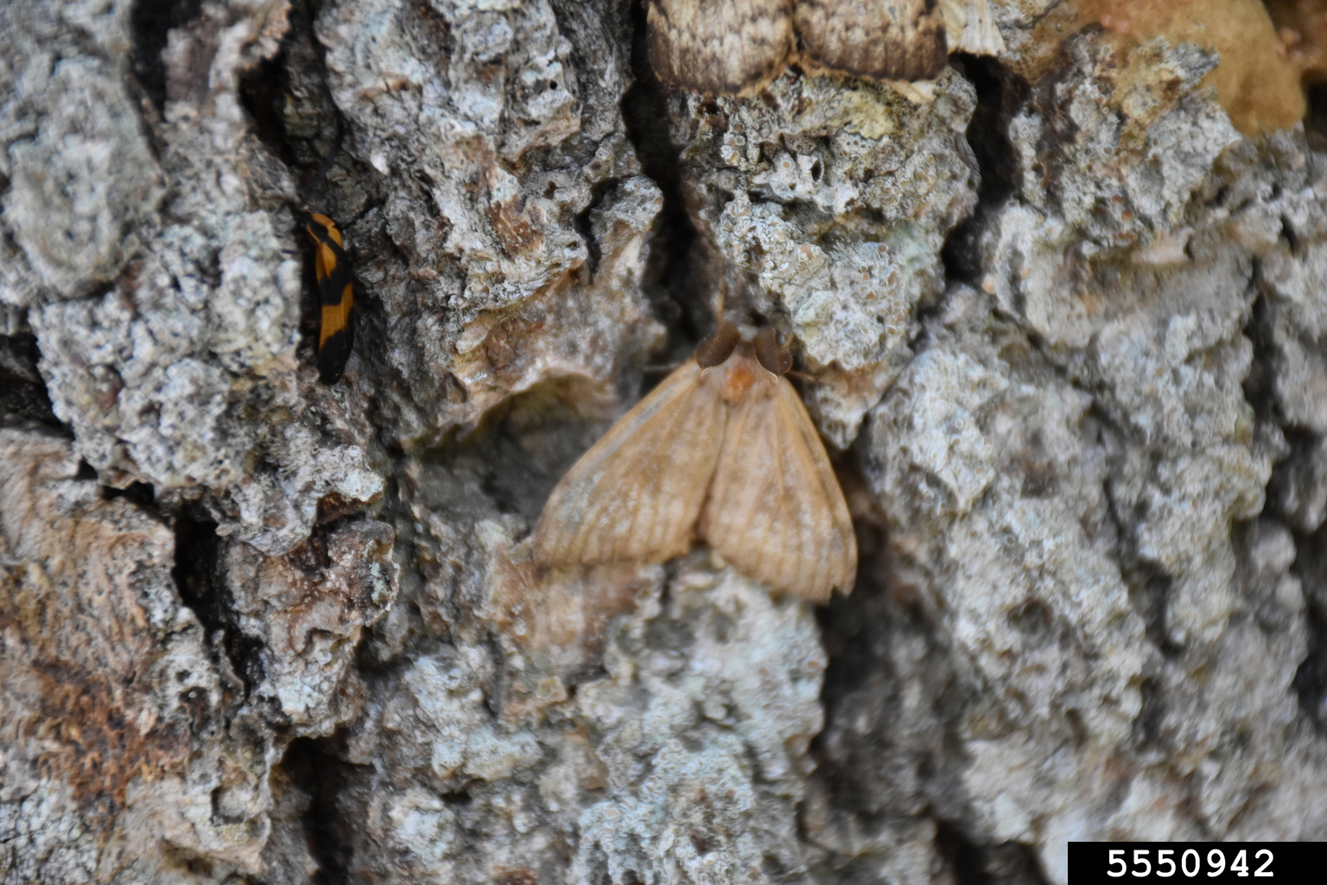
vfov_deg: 6.5
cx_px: 664
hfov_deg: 9.8
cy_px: 442
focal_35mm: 210
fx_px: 7740
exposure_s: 1/125
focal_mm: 140
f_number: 5.6
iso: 1800
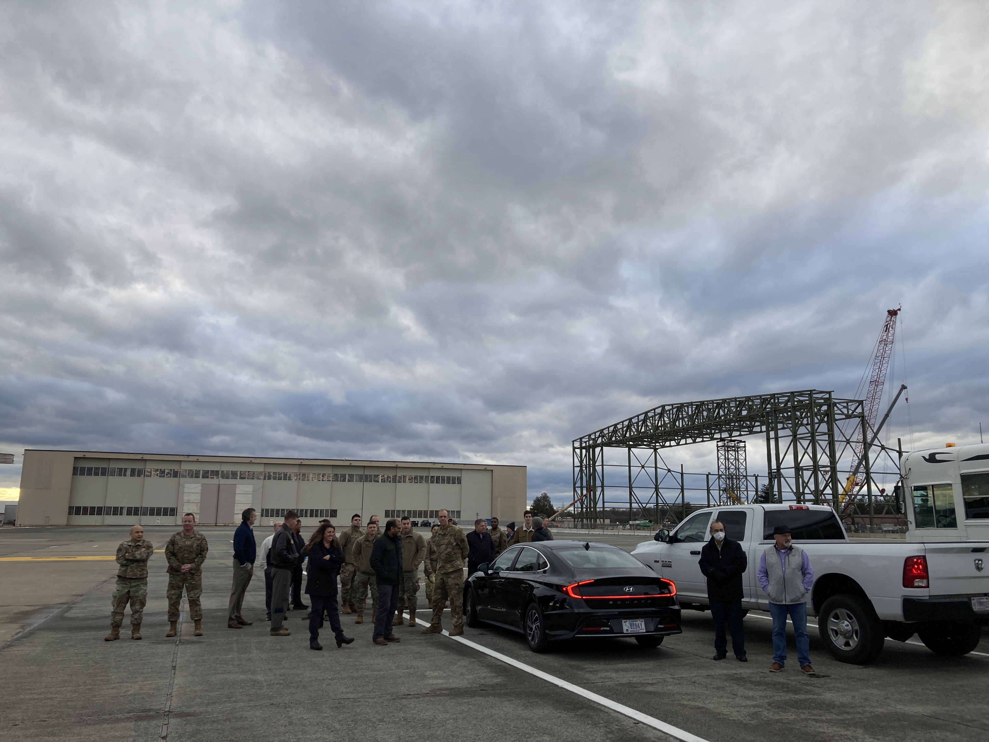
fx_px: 800
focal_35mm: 28
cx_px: 494
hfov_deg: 63.4
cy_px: 371
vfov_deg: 49.7
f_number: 1.8
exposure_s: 1/360
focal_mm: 3.99
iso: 20
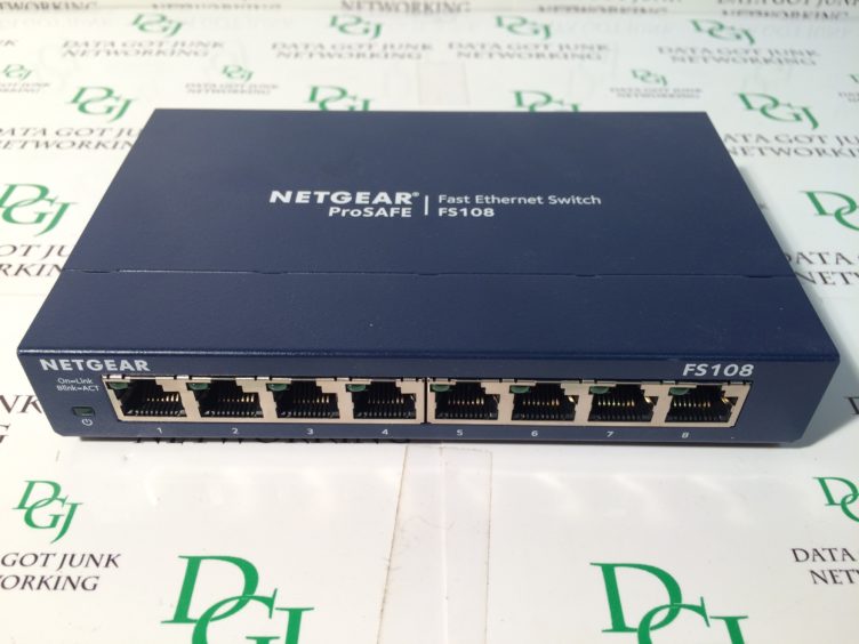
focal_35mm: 29
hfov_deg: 61.7
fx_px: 720
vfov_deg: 48.2
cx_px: 430
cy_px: 322
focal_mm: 4.15
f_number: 2.2
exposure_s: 1/60
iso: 40
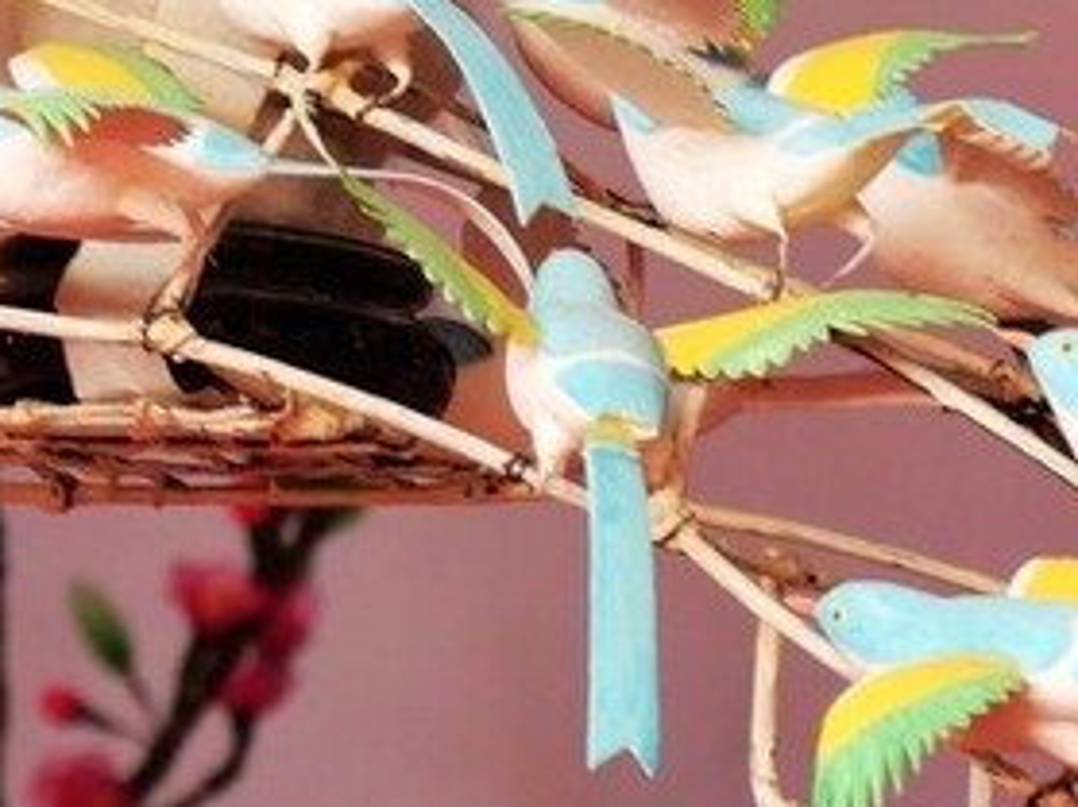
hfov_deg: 3.5
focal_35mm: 559
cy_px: -216
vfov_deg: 2.7
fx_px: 17401
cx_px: -371
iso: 400
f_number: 5.3
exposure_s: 1/60
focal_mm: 65
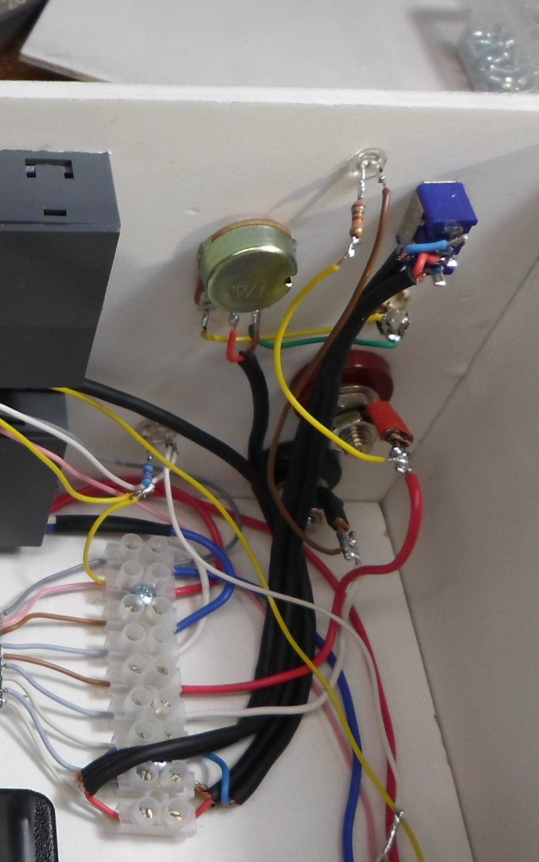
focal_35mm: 49
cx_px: -137
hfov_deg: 23.6
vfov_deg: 40.8
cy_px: 538
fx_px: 1152
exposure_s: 1/45
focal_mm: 4.5
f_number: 2.5
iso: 80
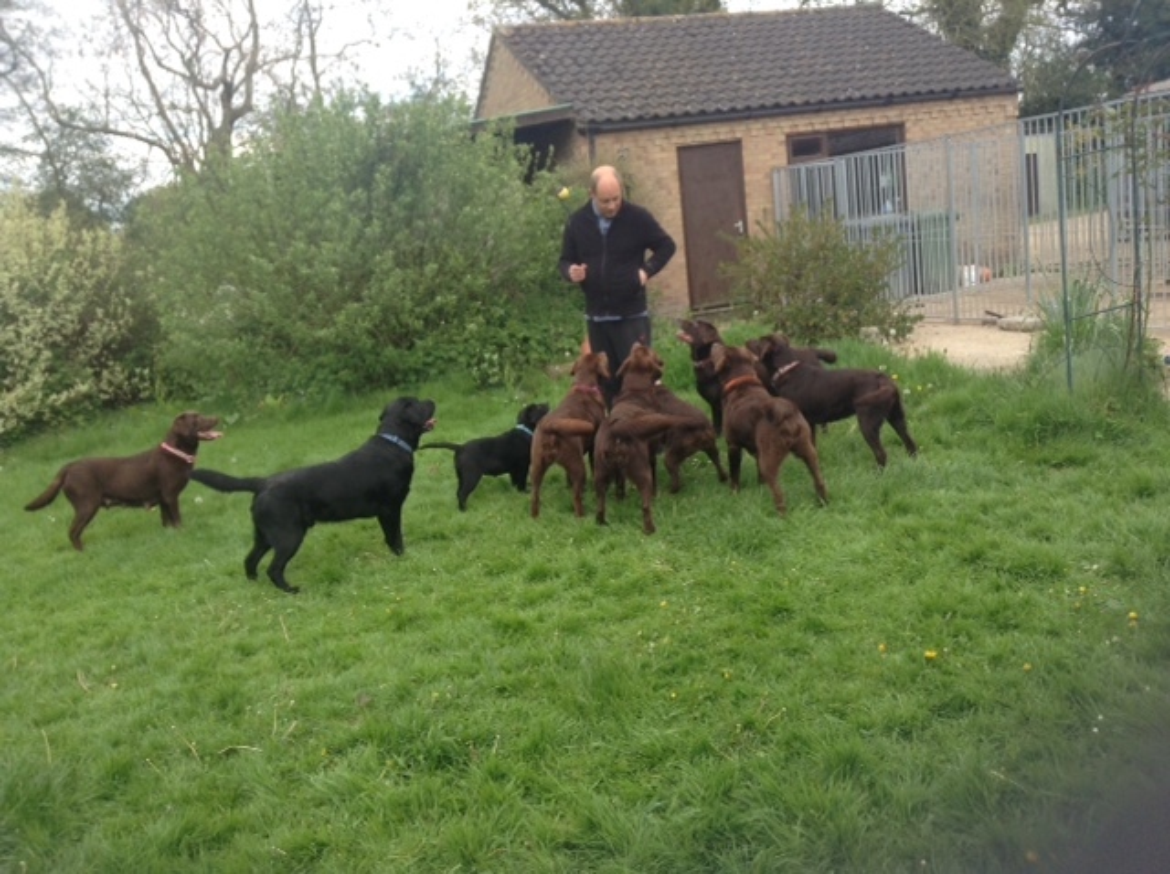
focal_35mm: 33
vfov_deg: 42.8
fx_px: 1114
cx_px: 585
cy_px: 437
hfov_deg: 55.4
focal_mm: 3.3
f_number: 2.4
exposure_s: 1/188
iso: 32
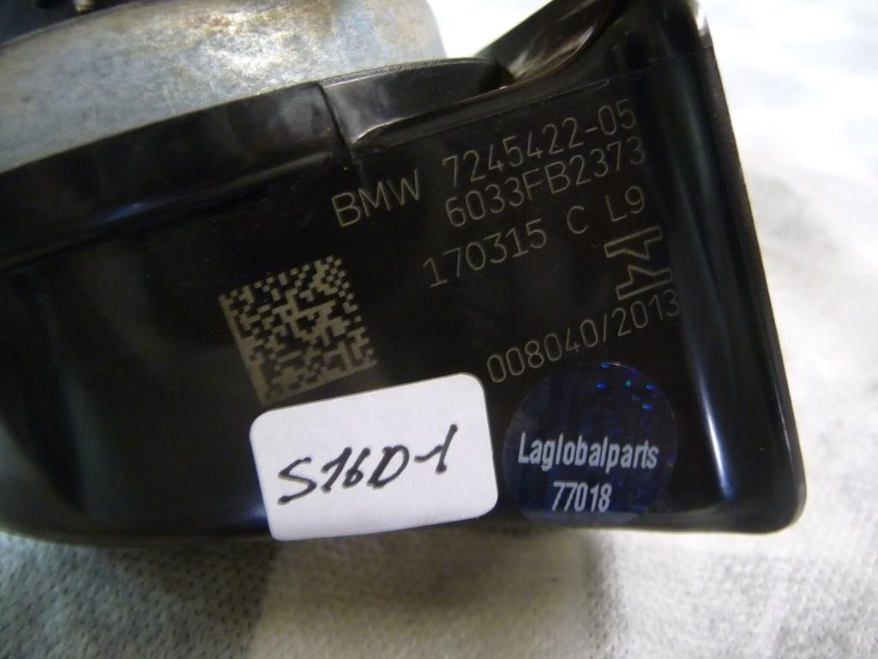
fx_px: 710
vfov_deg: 49.7
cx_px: 439
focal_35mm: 28
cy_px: 330
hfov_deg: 63.4
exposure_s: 1/8
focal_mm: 4.7
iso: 400
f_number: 3.3
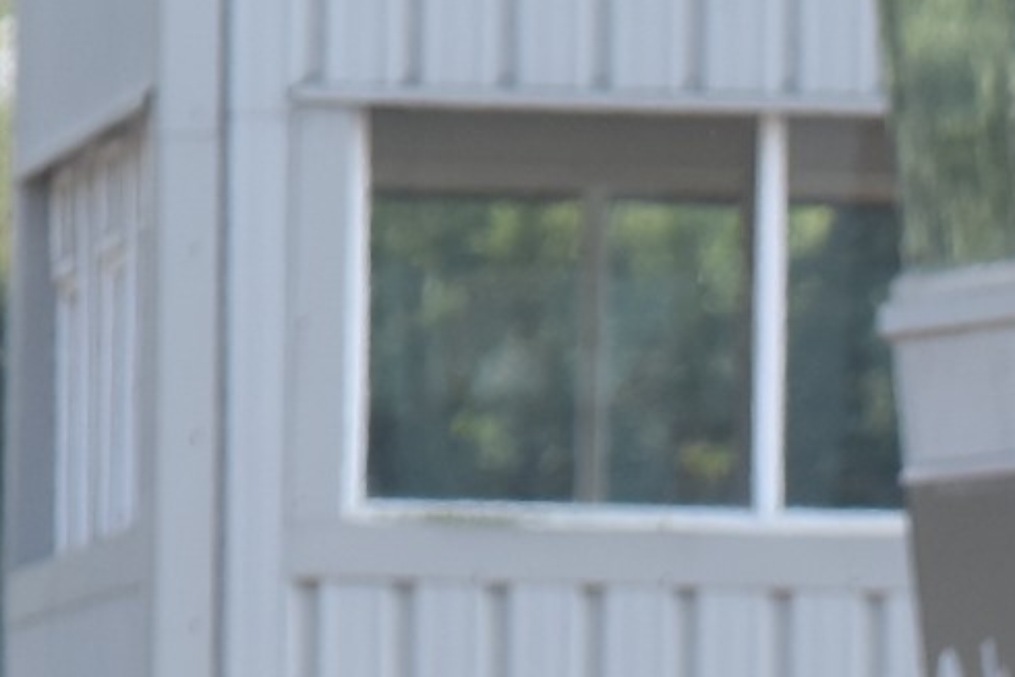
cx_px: 1879
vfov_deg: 1.1
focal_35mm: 1284
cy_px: 1737
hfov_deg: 1.6
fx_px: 36210
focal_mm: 175
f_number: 5.6
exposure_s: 1/1000
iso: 500
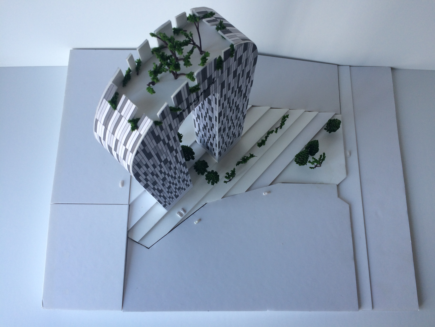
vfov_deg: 48.2
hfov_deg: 61.7
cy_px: 164
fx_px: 364
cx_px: 218
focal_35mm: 29
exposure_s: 1/182
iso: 32
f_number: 2.2
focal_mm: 4.15
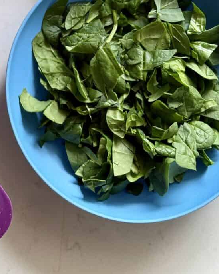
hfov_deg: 14.6
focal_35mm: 105
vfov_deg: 17.7
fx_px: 851
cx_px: 47
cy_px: -26
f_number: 1.78
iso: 100
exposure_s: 1/60
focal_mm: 6.76
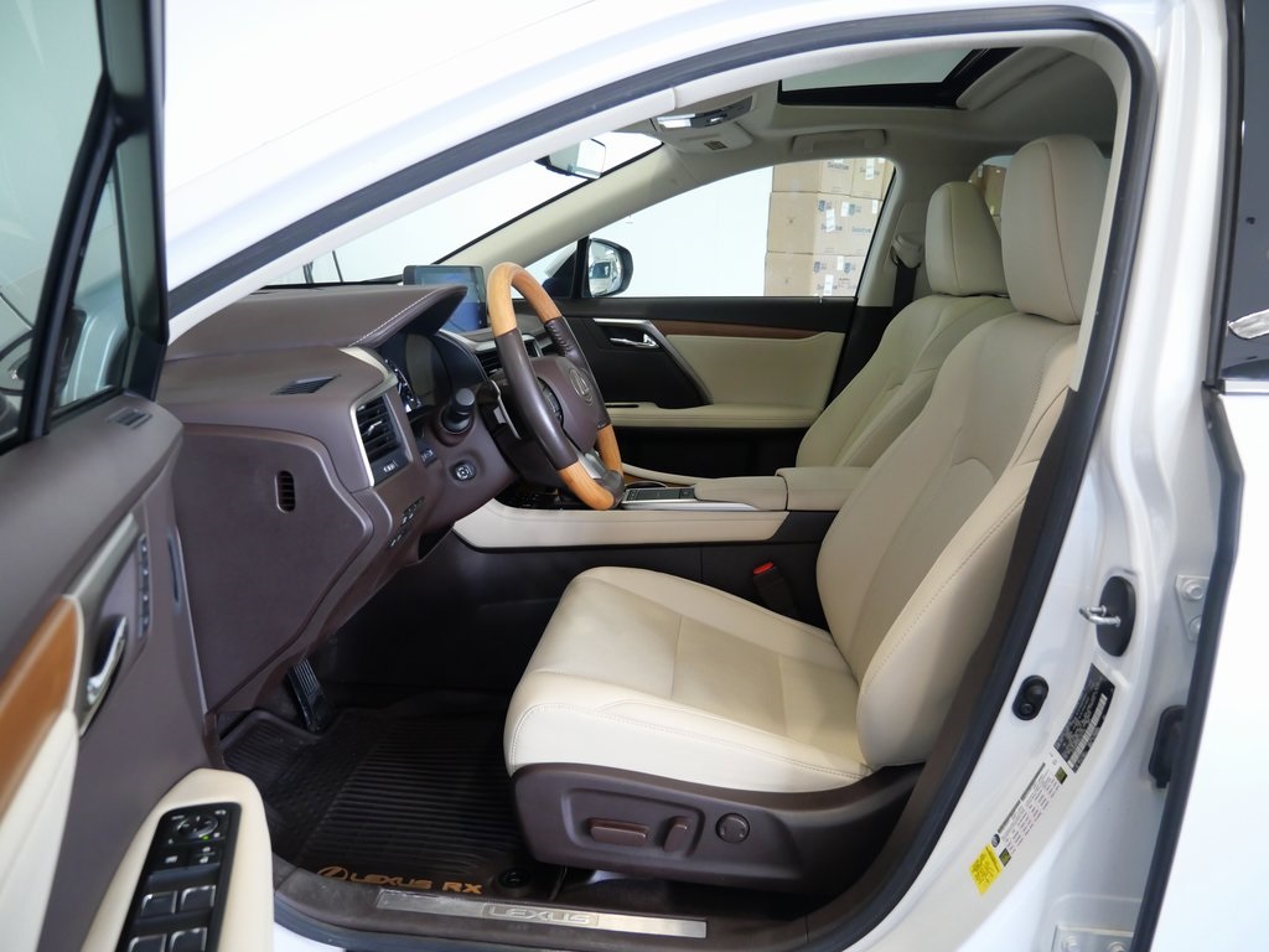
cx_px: 634
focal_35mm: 24
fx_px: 880
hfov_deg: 71.6
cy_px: 476
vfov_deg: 56.8
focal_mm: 12
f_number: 3.5
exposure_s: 1/60
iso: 1600
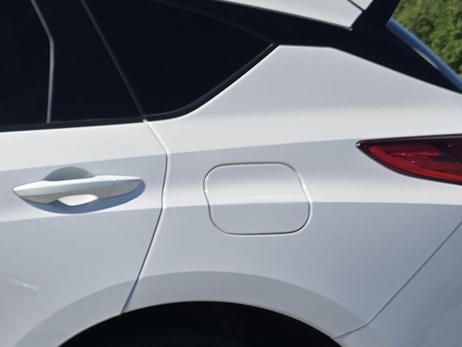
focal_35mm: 96
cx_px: -354
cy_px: 273
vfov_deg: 15.3
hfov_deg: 17.0
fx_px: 1282
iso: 12
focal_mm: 6.3
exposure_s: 1/1024
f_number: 1.7
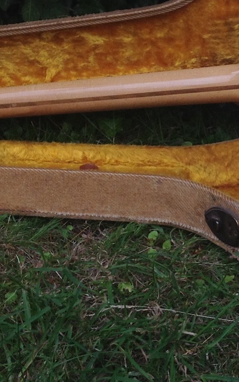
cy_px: 67
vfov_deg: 22.0
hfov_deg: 13.9
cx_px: 230
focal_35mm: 93
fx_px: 969
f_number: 2.4
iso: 50
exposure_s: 1/291
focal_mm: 4.28
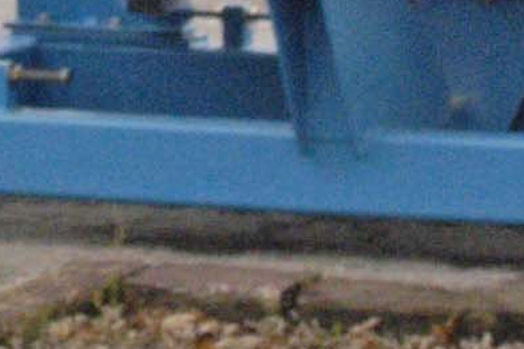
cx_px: 79
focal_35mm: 357
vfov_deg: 3.8
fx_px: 5192
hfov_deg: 5.8
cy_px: -469
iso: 1250
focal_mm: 31
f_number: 11
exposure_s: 1/400
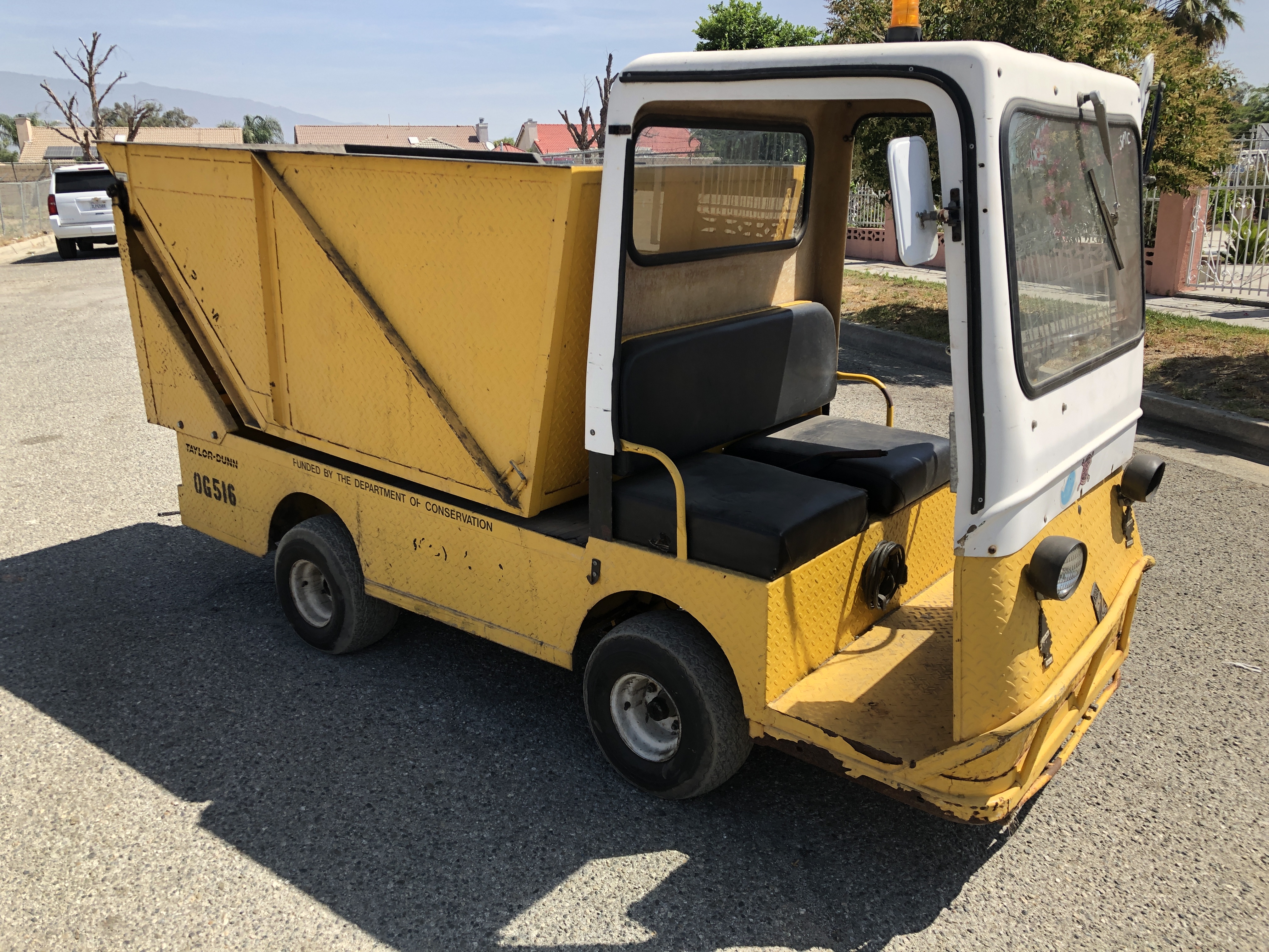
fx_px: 1026
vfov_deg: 49.7
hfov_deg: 63.4
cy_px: 476
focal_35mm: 28
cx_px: 634
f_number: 1.8
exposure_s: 1/1200
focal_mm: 4
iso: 20
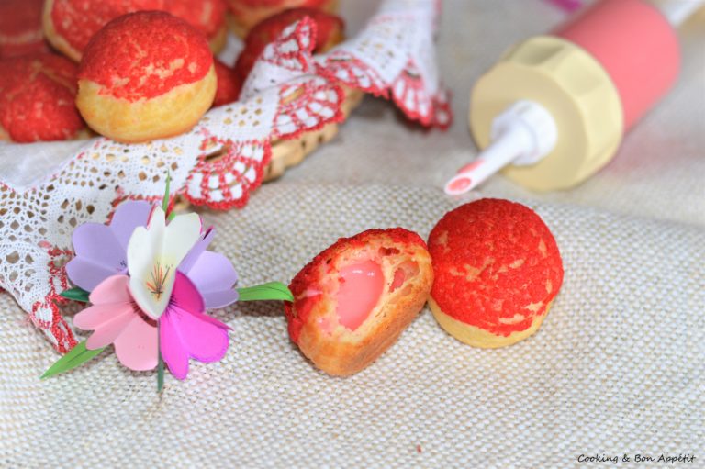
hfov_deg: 27.0
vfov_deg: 18.2
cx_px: 352
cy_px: 234
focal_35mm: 75
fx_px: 1468
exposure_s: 1/60
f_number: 3.5
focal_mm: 50
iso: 200
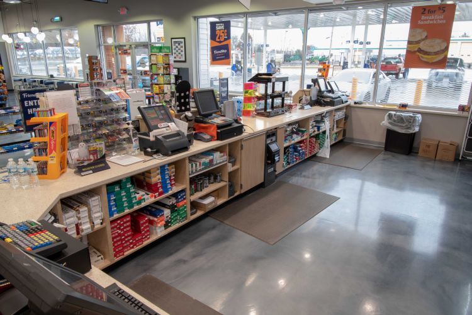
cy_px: 158
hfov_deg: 73.7
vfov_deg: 53.1
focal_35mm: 24
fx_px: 315
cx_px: 236
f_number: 14
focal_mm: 16
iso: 50
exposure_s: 1.3
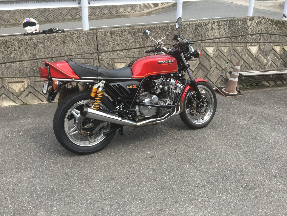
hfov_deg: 61.7
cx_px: 144
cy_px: 108
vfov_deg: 48.2
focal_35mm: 29
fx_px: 240
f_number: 2.2
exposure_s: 1/699
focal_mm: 4.15
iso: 25
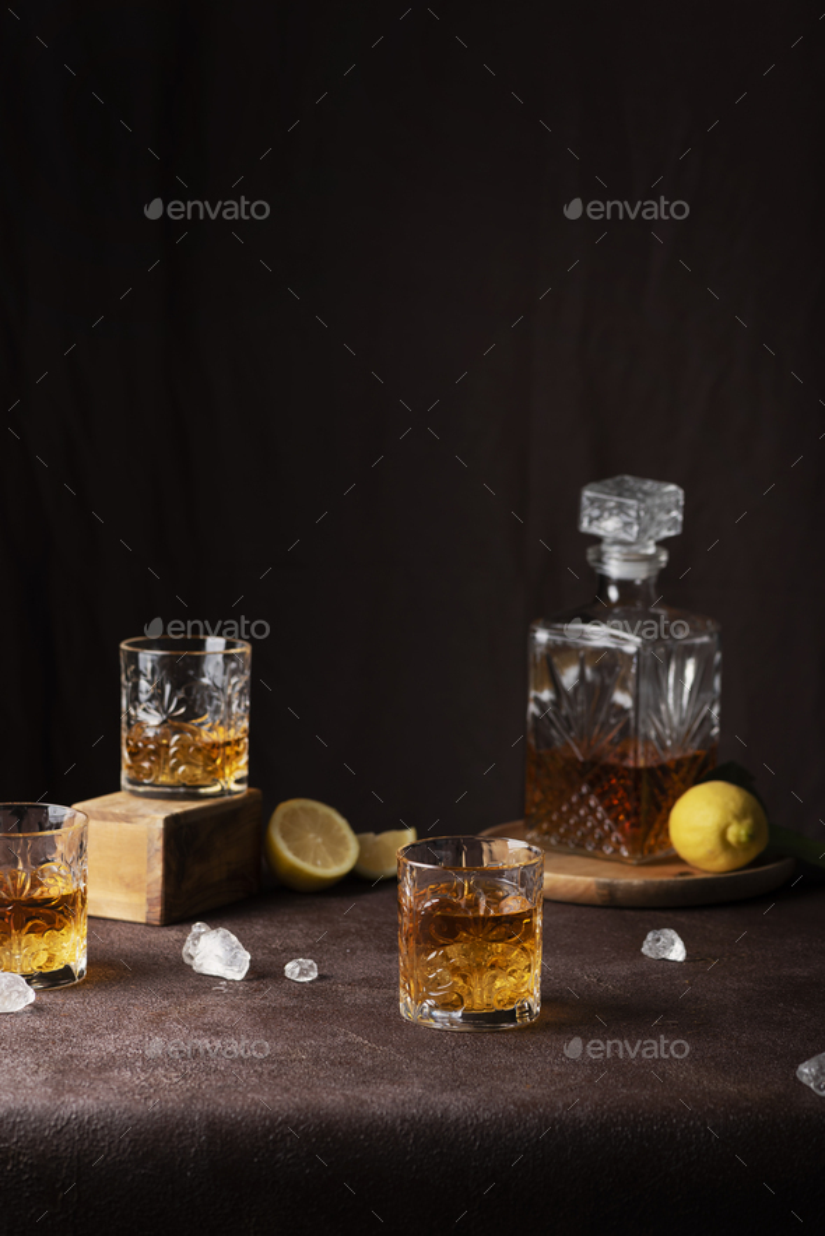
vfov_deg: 19.5
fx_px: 3606
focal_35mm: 105
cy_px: 618
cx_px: 412
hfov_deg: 13.1
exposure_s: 1/160
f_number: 5.6
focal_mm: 105
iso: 100
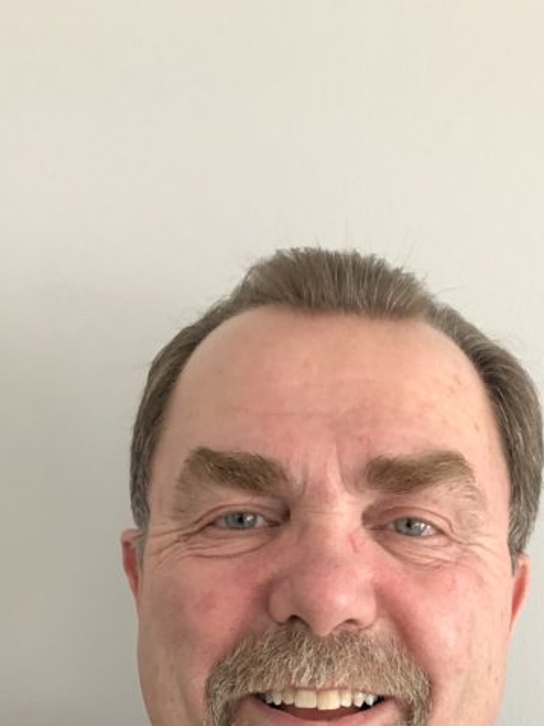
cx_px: 312
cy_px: 765
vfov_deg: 29.5
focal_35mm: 60
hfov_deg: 24.4
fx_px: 1258
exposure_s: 1/15
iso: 40
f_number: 1.8
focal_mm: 3.99
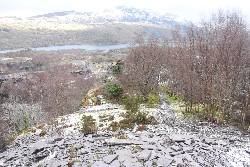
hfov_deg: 67.4
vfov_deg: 47.9
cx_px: 125
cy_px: 84
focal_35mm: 27
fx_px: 187
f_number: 8
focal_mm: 18
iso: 800
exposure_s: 1/250
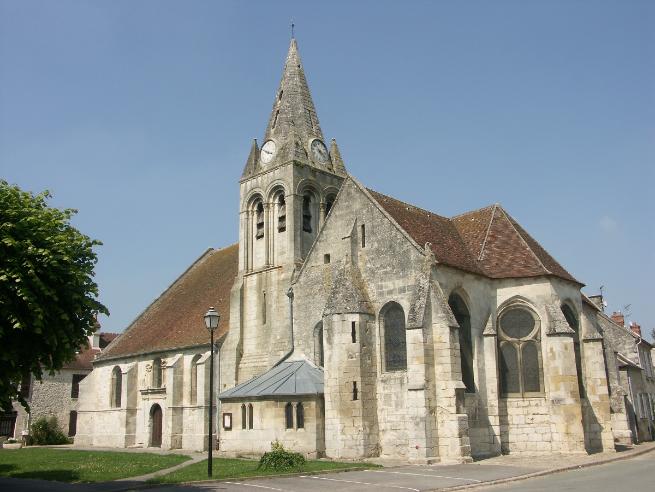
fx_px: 662
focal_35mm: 35
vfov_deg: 40.7
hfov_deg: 52.6
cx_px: 328
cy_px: 246
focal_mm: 9.06
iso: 64
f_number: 8
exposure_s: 1/320
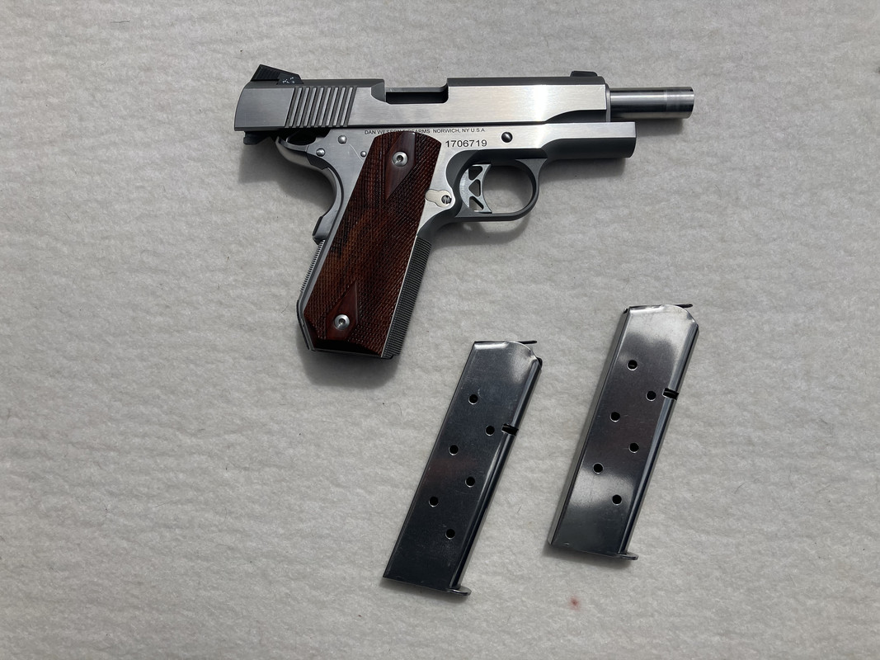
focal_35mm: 28
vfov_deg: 49.7
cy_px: 330
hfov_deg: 63.4
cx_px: 440
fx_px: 712
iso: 32
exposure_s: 1/5405
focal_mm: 3.99
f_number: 1.8
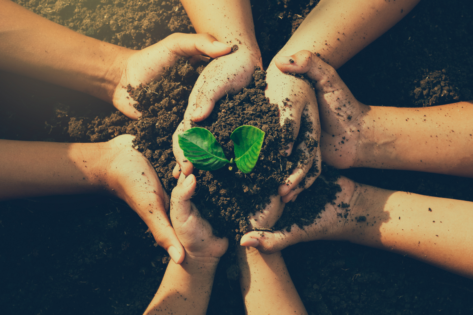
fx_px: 1116
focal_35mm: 85
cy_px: 158
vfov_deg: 16.1
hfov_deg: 23.9
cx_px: 236
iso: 500
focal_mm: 85
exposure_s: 1/400
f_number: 8
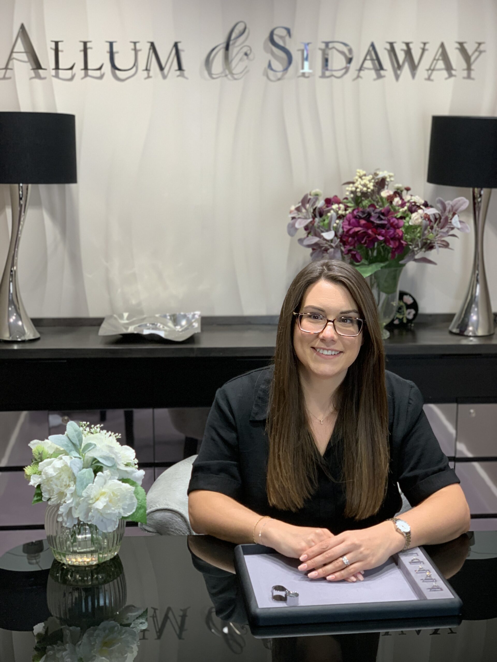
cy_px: 331
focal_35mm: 52
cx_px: 248
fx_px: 995
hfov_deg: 28.0
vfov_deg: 36.8
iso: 125
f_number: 2.4
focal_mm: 6
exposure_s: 1/100
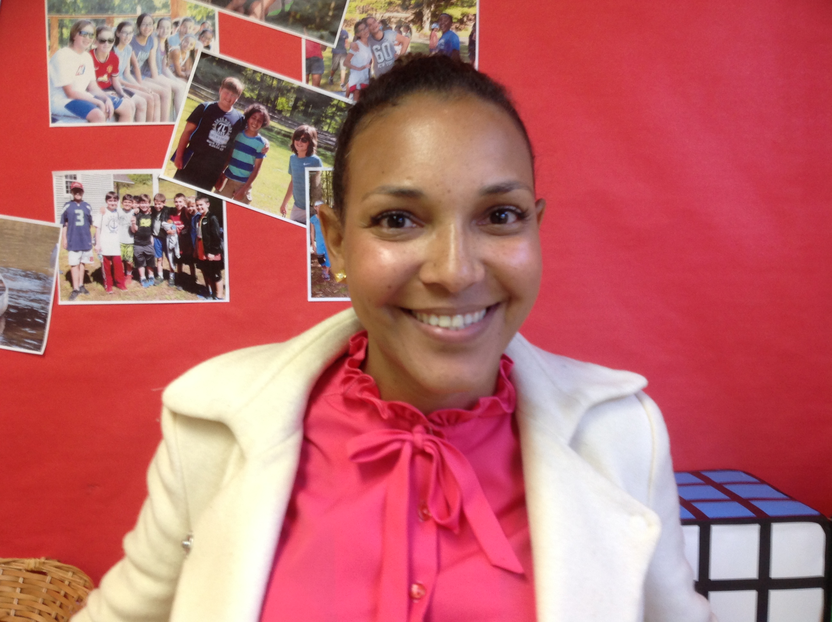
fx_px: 840
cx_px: 416
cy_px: 311
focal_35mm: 35
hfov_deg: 52.7
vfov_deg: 40.6
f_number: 2.4
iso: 80
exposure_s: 1/15
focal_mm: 4.28
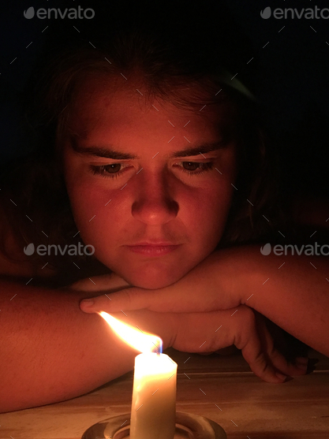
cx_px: 175
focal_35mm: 41
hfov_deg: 35.1
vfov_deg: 45.8
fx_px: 520
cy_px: 205
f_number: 2.2
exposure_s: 1/33
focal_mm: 4.15
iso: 160
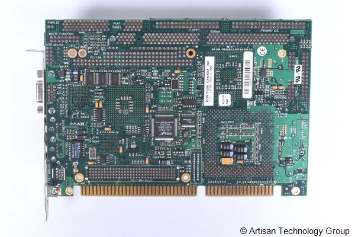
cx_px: 178
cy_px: 118
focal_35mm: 27
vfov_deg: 47.9
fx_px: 266
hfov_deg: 67.4
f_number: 13
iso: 200
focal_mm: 18
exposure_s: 1/200
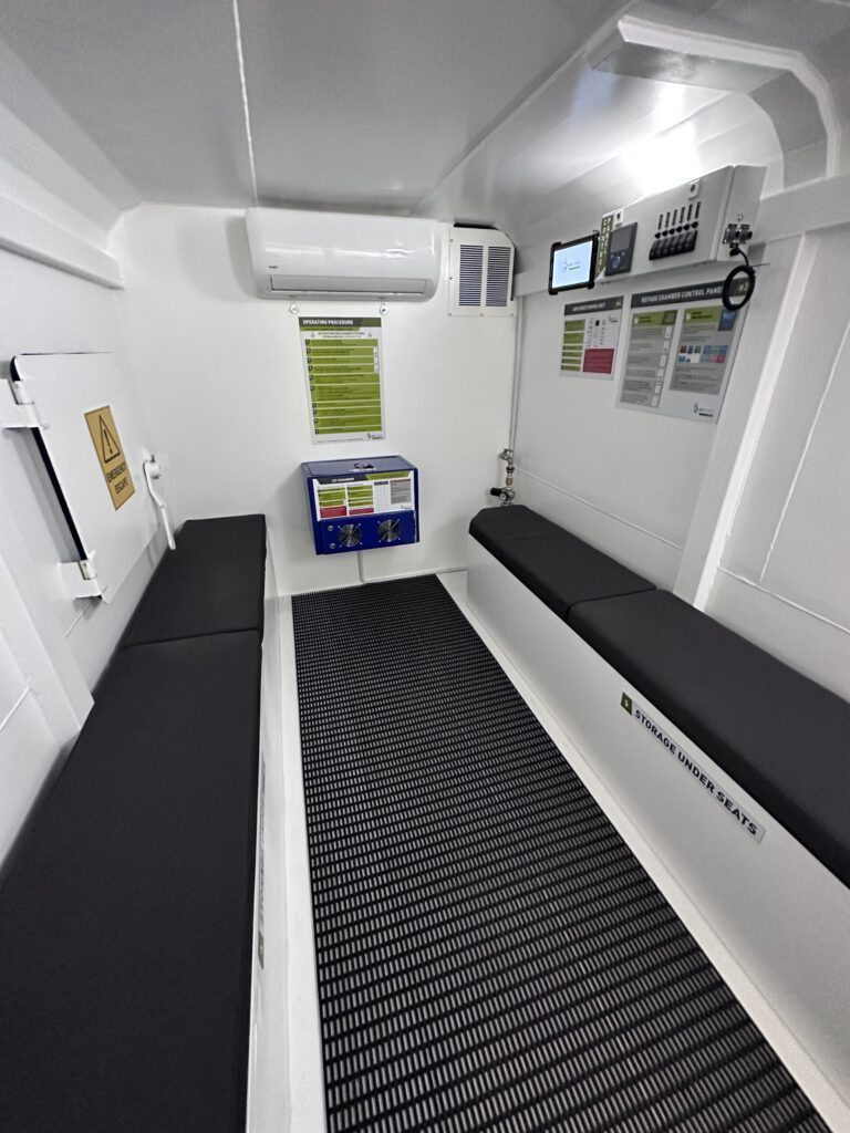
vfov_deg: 102.1
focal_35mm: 14
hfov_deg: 85.7
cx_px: 425
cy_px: 566
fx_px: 458
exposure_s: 1/60
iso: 1000
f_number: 2.2
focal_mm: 2.22
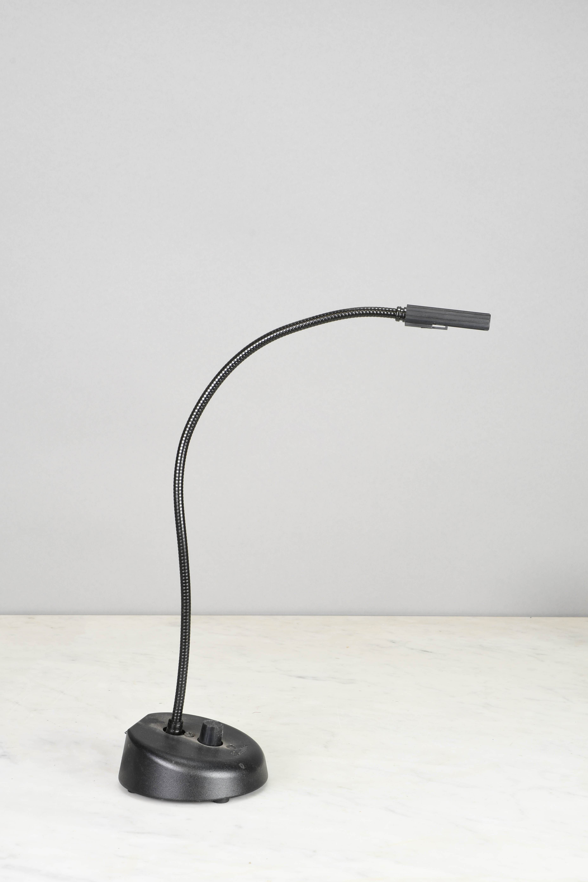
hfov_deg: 17.5
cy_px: 441
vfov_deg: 26.0
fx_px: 1911
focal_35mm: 78
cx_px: 294
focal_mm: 52
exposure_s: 1/1.25
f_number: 14
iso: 100
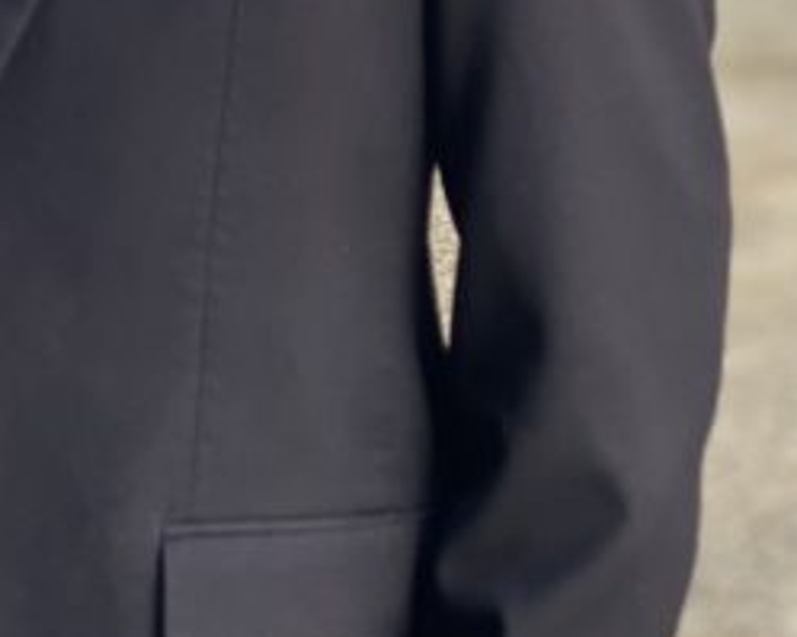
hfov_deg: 9.2
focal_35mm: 209
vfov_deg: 7.2
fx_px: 4928
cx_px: 67
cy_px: -394
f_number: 2
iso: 40
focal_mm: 6
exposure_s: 1/122
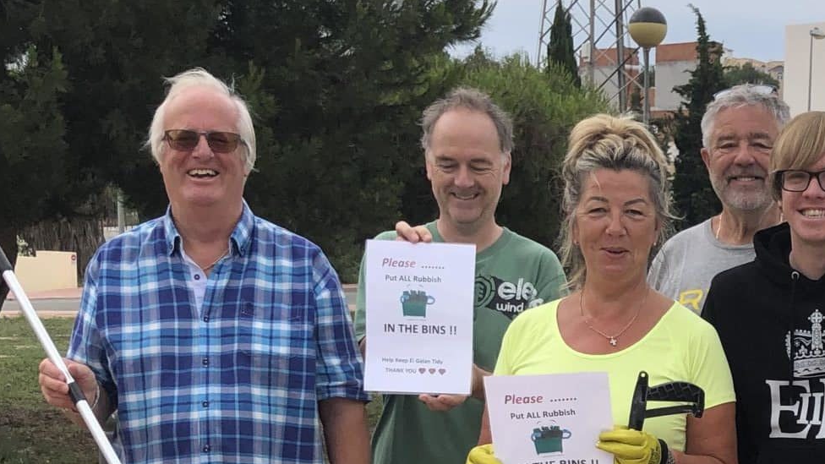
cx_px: 741
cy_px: 526
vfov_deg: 14.7
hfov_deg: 25.7
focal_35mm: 80
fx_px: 1750
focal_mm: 3.99
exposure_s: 1/1372
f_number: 1.8
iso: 20
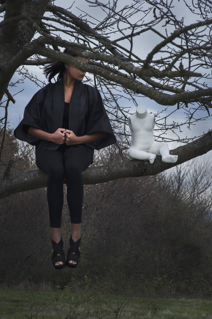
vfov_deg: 19.5
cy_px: 160
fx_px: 928
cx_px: 106
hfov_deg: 13.0
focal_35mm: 105
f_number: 10
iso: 500
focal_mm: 105
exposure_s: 1/200
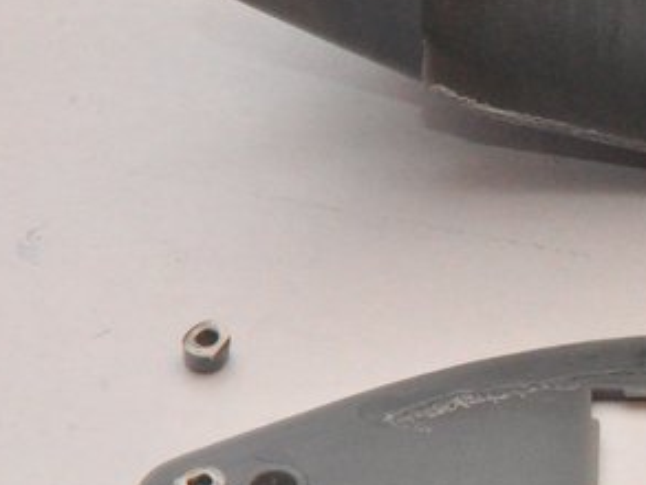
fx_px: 7716
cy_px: 396
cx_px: 855
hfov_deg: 4.8
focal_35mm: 413
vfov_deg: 3.6
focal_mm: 105
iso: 3200
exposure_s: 1/60
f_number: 25
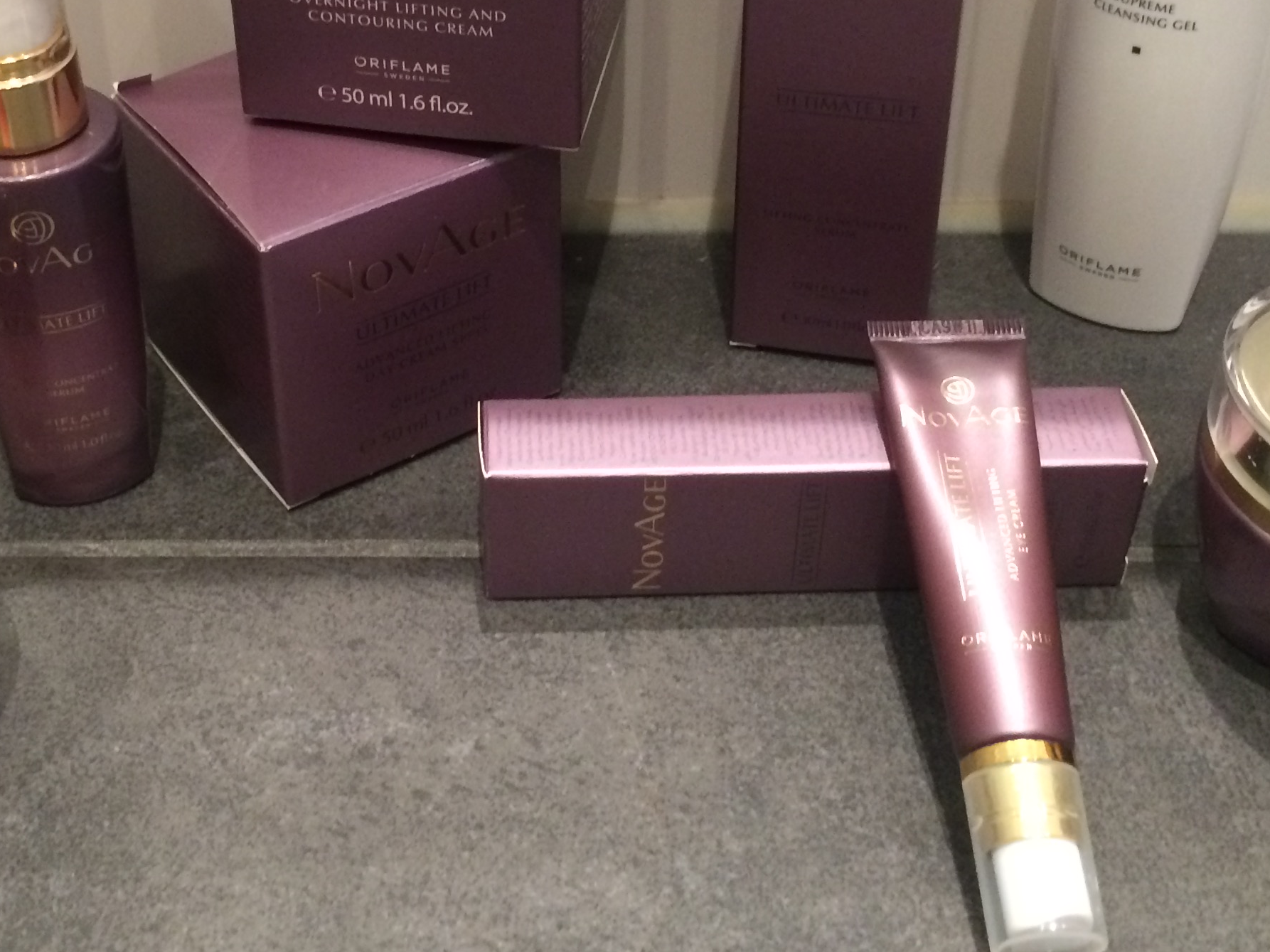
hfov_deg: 36.1
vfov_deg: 27.2
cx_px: 548
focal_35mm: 53
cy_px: 247
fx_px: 1944
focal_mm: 4.15
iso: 320
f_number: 2.2
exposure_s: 1/20
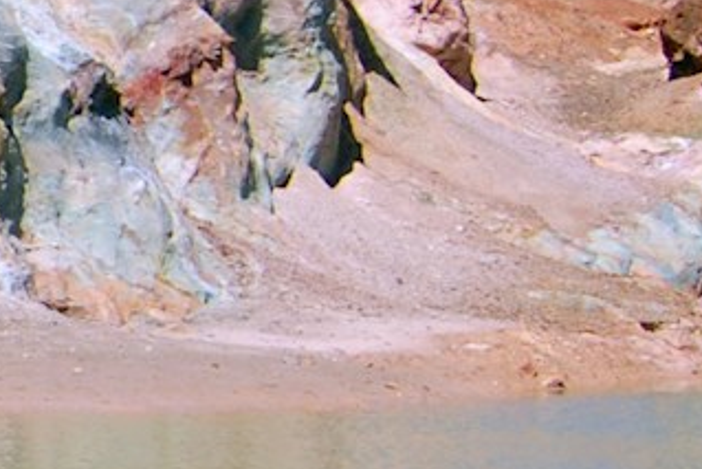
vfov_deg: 11.2
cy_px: 174
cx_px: -876
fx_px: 2380
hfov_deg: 13.3
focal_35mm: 122
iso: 100
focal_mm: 12
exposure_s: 1/350
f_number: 7.1
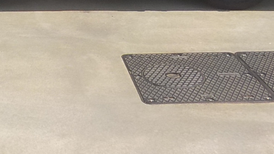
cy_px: -93
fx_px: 574
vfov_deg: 14.1
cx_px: 61
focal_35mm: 79
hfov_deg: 26.4
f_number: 3.3
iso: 125
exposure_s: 1/1600
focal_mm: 4.1
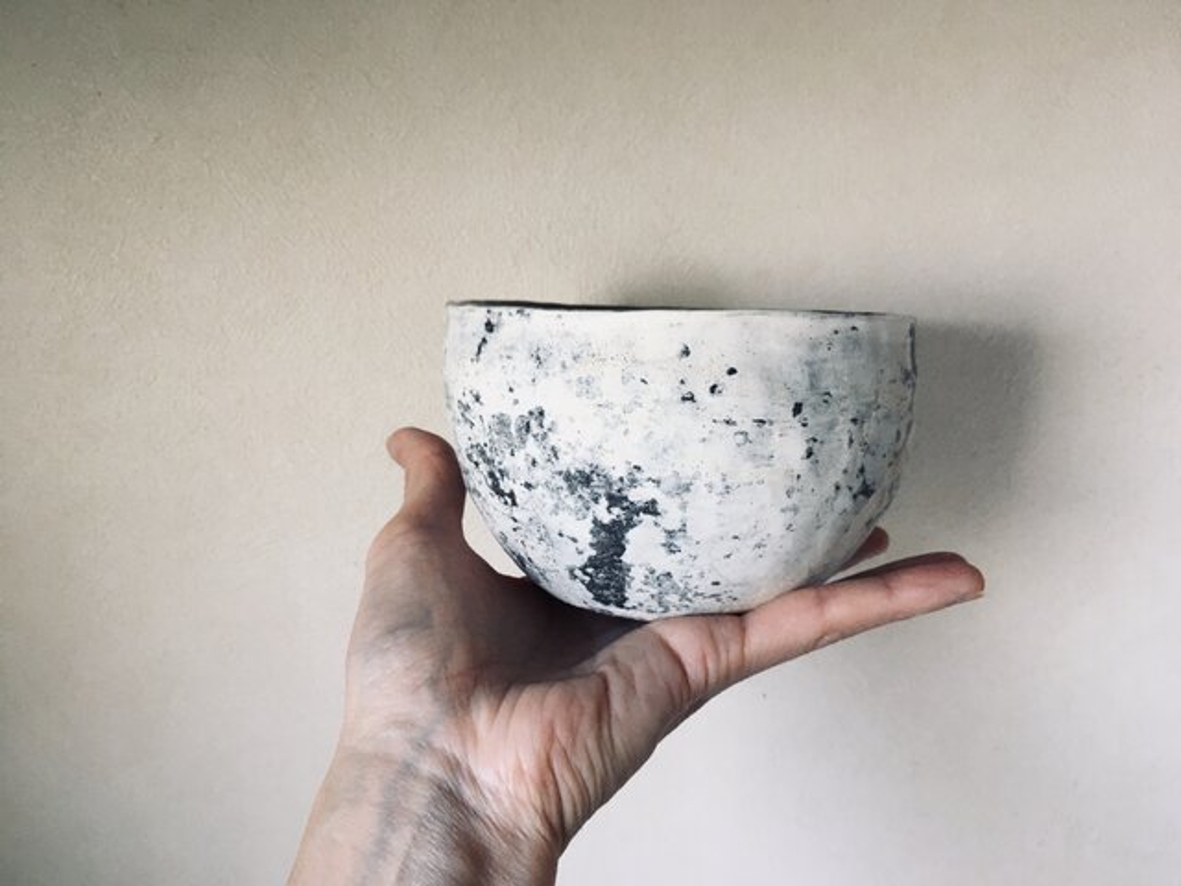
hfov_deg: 61.7
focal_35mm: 29
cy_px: 443
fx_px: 989
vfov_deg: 48.2
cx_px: 590
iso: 40
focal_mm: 4.15
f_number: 2.2
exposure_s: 1/30
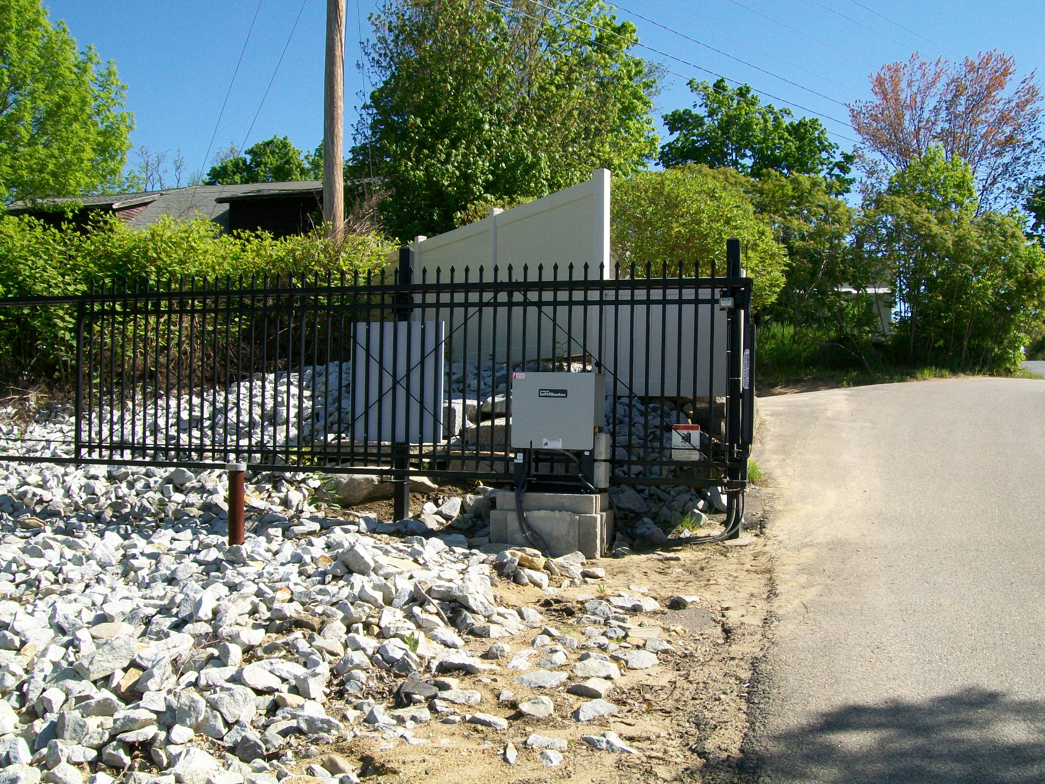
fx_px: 1087
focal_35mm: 36
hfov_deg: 51.4
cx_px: 522
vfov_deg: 39.7
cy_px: 392
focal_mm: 6
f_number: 4.8
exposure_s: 1/320
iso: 64
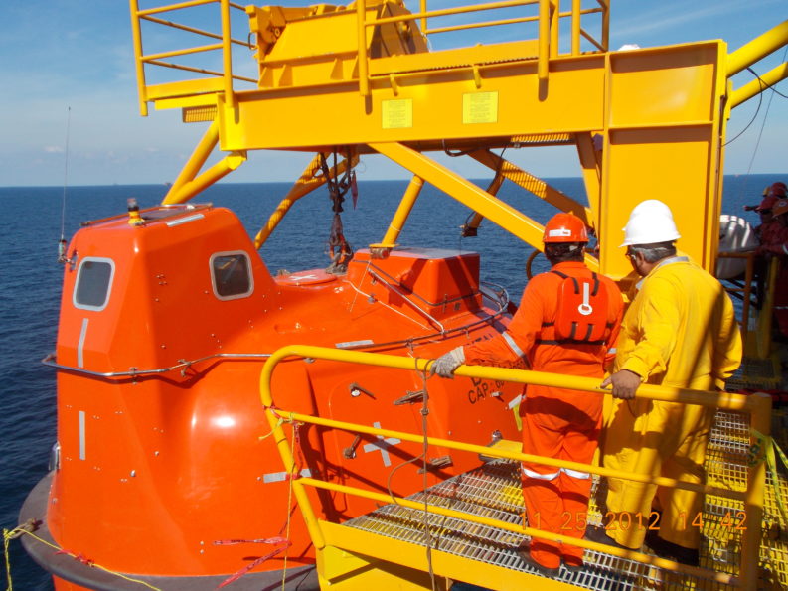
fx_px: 683
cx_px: 394
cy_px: 296
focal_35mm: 30
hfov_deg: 60.0
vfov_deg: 46.8
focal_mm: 5.3
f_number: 3.4
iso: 80
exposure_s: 1/1250
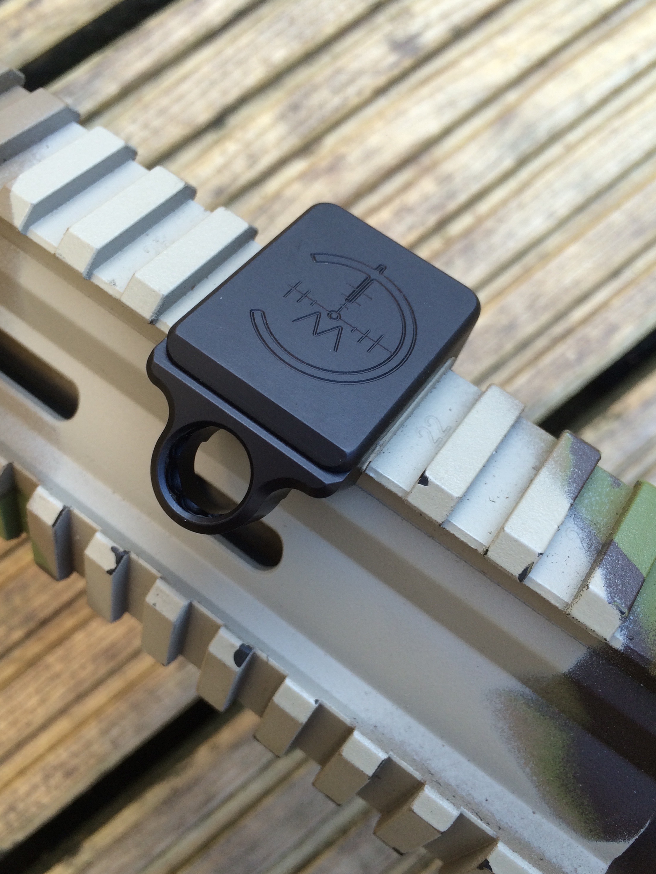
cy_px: 444
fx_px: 808
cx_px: 299
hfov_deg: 44.1
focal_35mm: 32
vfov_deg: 56.8
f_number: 2.2
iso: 40
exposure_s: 1/60
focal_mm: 4.15
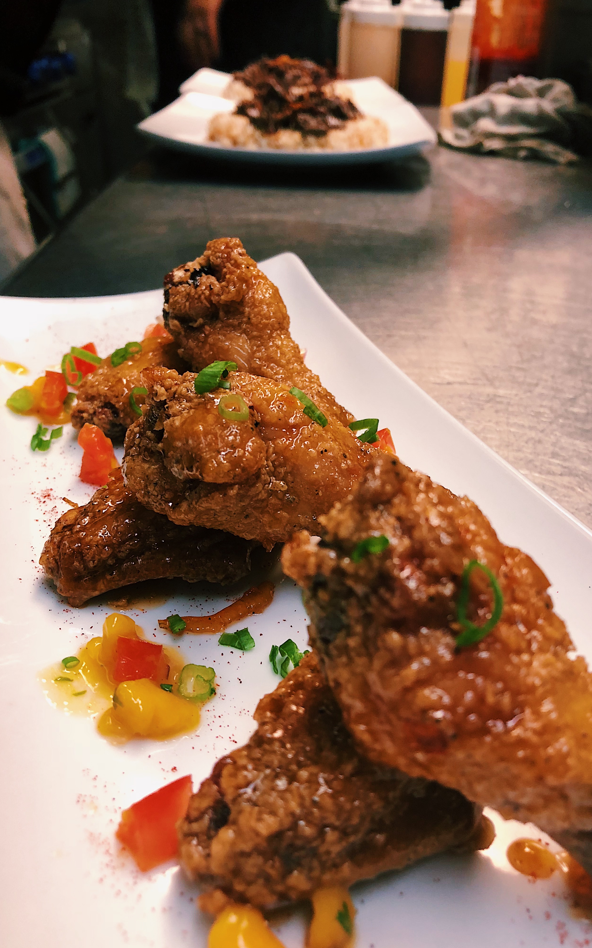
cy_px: 473
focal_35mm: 30
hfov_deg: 41.7
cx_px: 339
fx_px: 774
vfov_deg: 62.9
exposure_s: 1/15
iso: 40
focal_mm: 3.99
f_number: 1.8
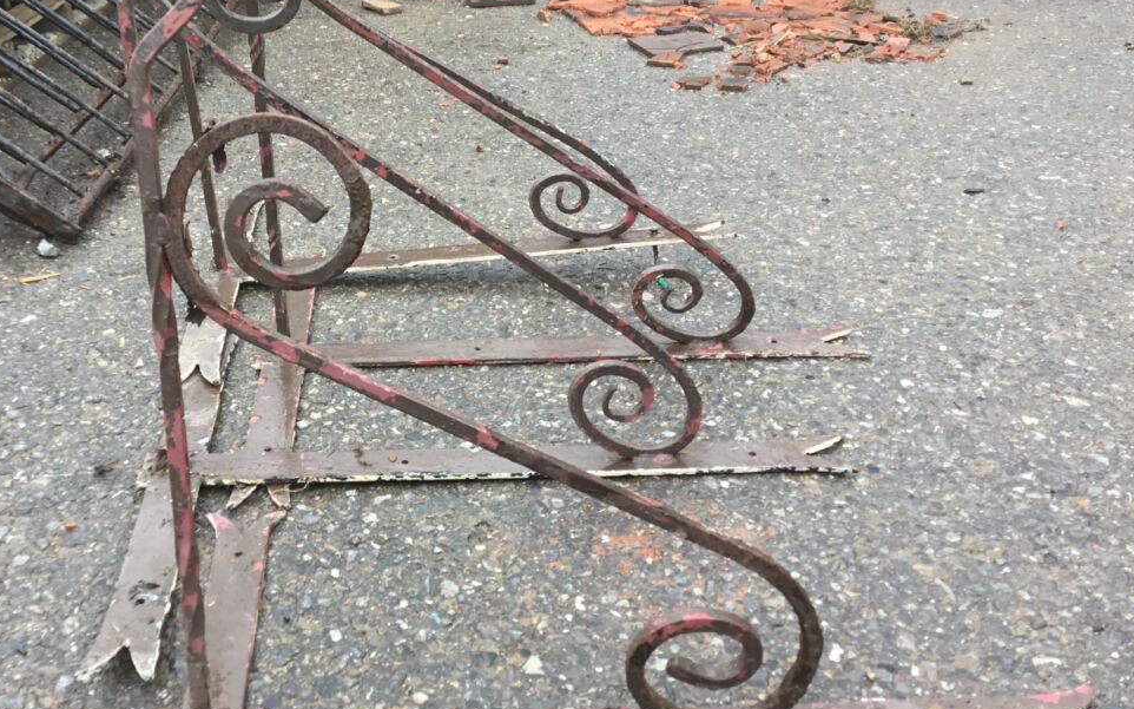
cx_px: 436
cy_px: 294
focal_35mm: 41
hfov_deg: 47.8
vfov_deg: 31.2
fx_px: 1267
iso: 25
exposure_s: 1/109
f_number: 2.4
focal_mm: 3.3
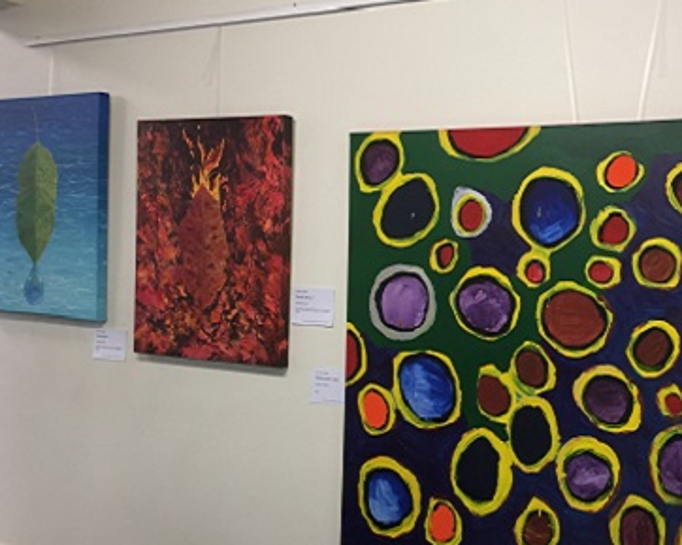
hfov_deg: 45.1
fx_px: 807
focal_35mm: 40
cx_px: 456
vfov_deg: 37.2
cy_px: 317
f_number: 2.2
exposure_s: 1/33
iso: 64
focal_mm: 4.15
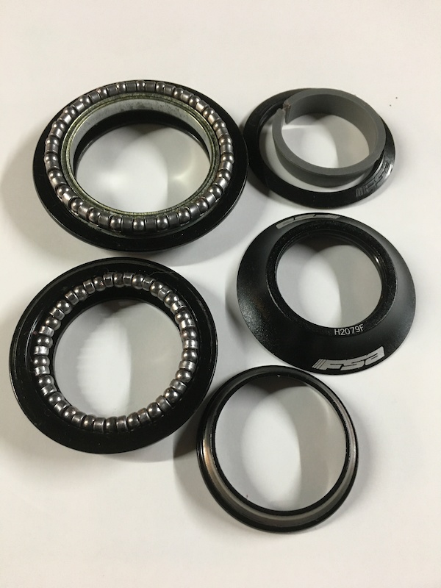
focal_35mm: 29
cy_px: 294
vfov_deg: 61.7
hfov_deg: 48.2
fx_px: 493
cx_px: 220
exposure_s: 1/30
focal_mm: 4.15
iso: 125
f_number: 2.2
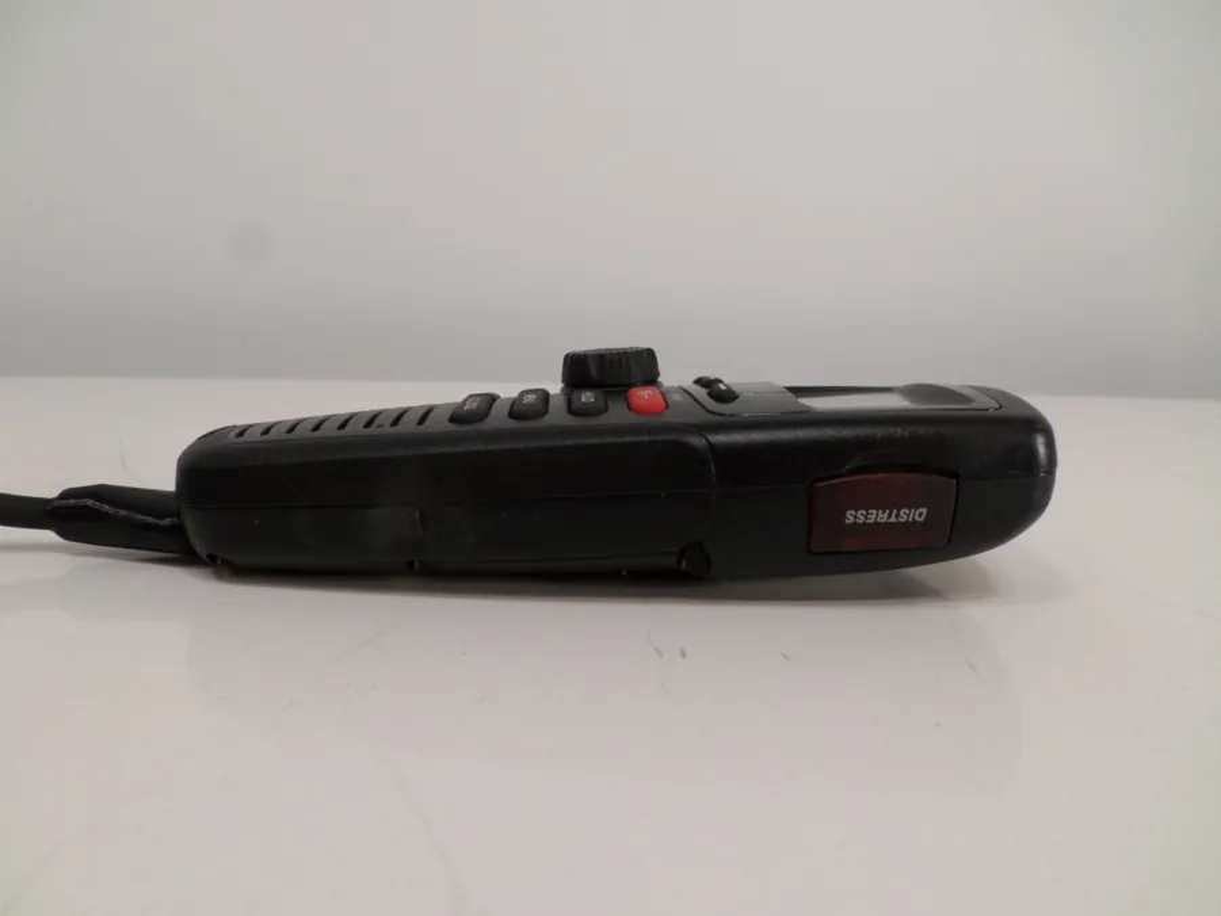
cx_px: 610
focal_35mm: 25
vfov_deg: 54.9
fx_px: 882
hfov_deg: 69.4
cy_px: 458
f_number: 2.5
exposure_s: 1/60
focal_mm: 4.5
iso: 80
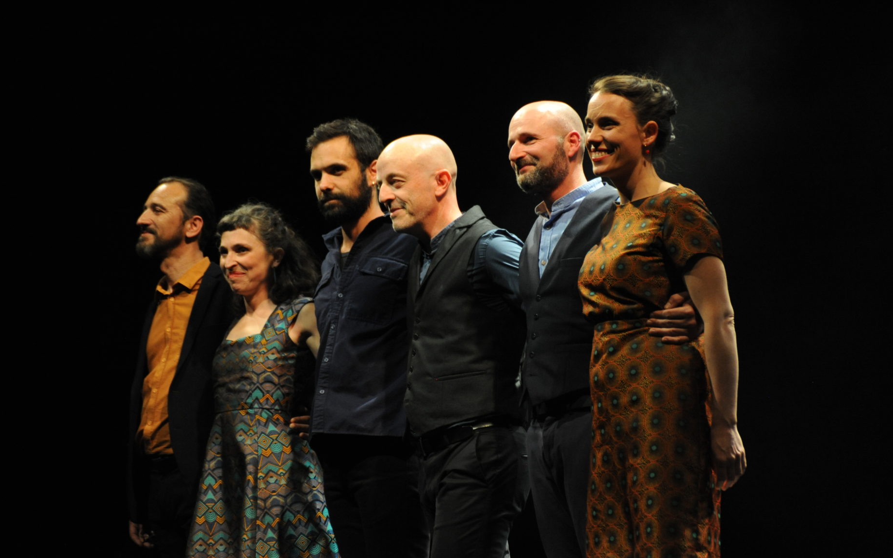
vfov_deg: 11.0
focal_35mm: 119
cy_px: 288
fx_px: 2896
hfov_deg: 17.5
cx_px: 429
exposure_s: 1/320
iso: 3200
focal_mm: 105
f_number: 4.5
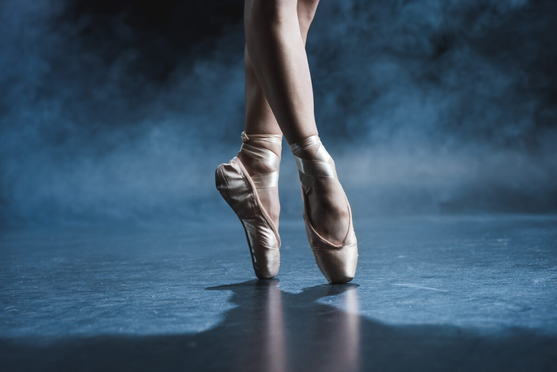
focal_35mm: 105
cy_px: 186
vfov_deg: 13.1
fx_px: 1625
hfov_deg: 19.4
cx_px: 278
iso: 200
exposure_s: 1/200
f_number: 7.1
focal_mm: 105
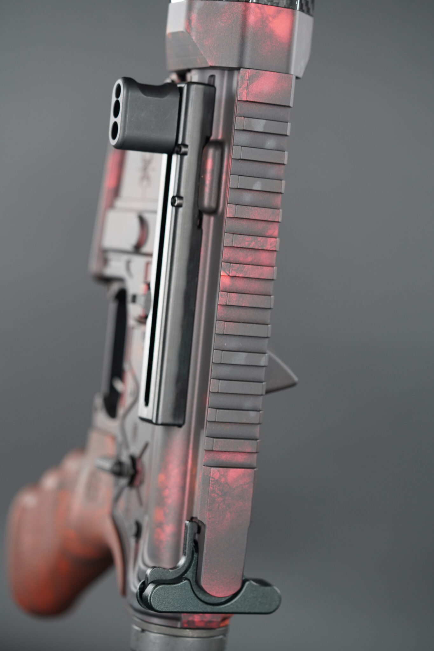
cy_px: 326
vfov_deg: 22.6
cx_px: 217
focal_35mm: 90
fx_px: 1628
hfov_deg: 15.2
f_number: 4
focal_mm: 90
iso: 400
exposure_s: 1/100
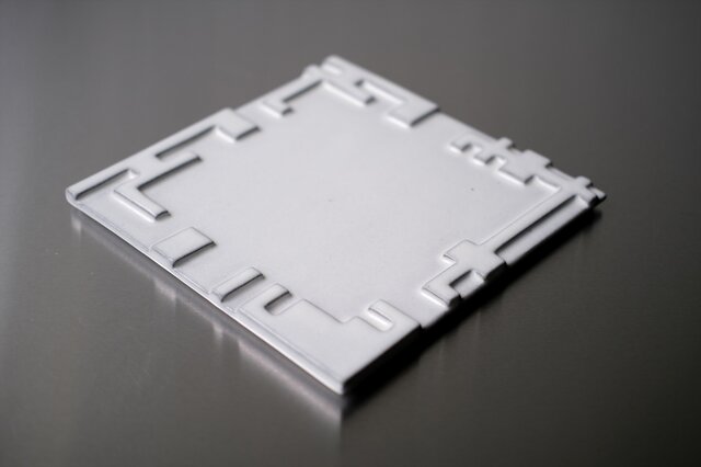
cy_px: 234
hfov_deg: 37.5
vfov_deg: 25.5
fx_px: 1031
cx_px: 350
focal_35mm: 53
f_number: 2
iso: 250
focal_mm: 35
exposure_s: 1/105
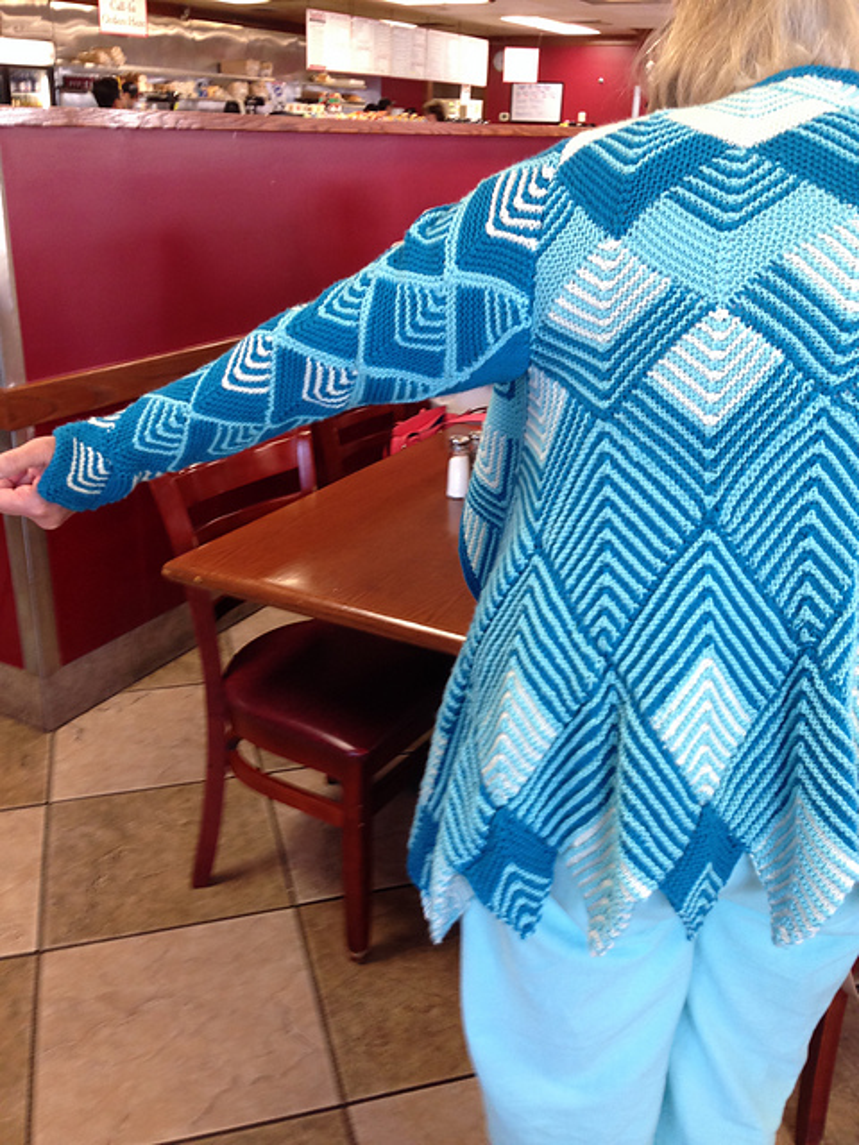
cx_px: 430
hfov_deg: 42.9
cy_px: 572
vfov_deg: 55.4
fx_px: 1092
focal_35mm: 33
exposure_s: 1/20
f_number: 2.4
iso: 100
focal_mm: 4.12
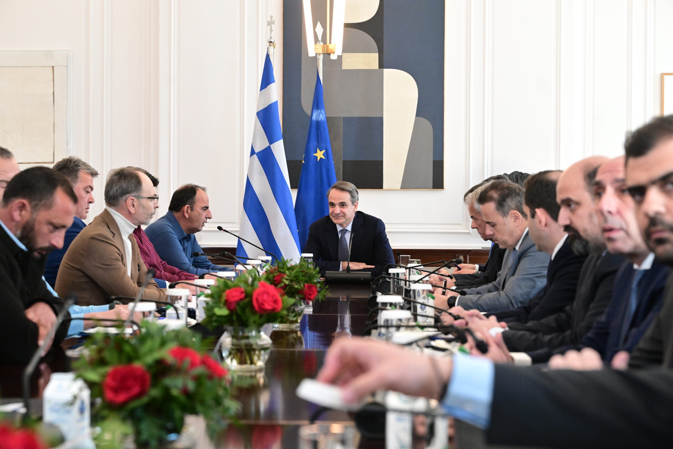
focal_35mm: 70
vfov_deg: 19.5
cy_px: 224
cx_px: 336
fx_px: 1309
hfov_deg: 28.8
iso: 6400
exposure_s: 1/640
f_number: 5
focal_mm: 70
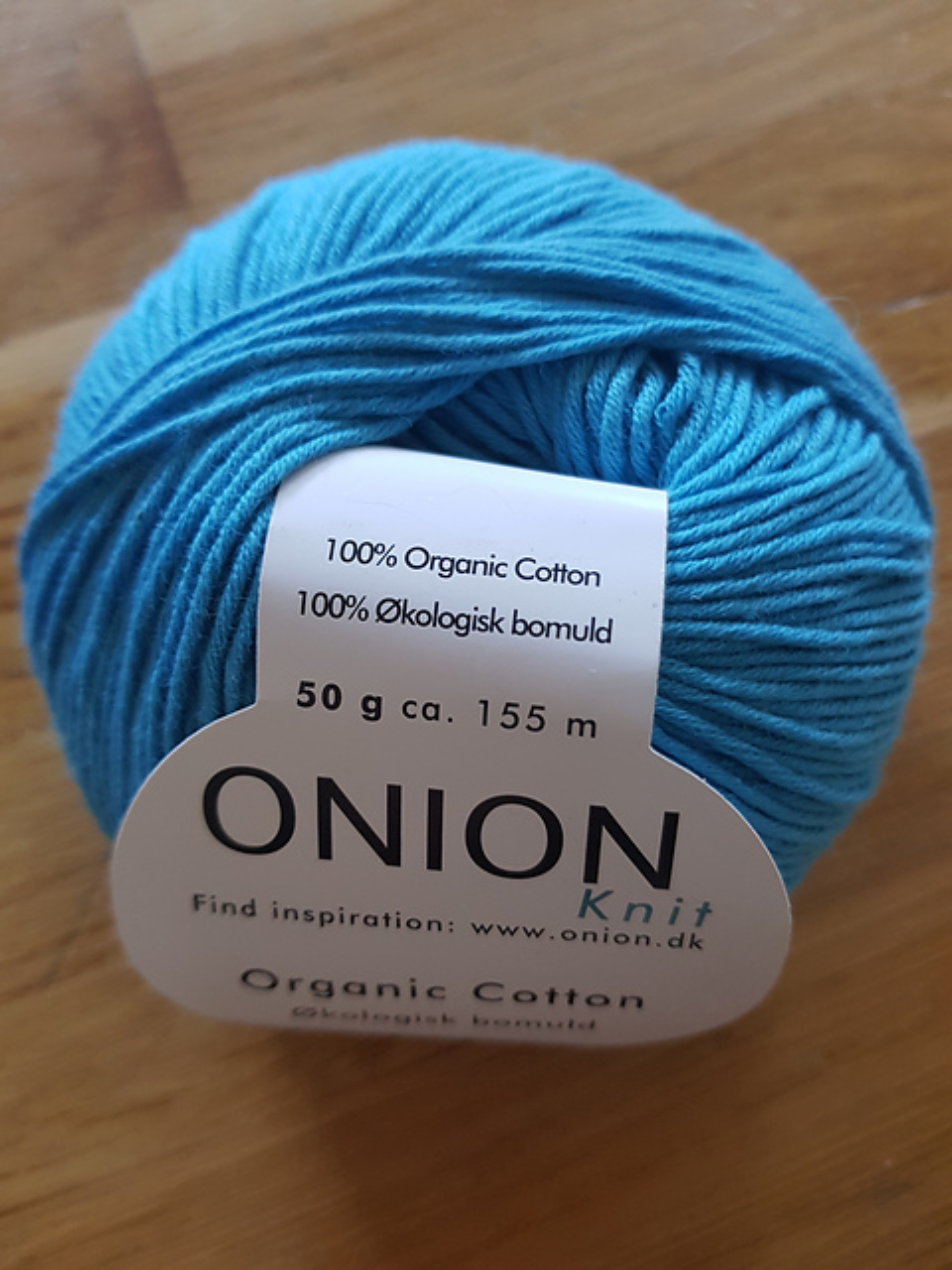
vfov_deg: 67.3
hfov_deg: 53.1
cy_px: 635
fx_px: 953
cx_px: 476
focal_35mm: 26
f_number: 1.7
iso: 200
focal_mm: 4.2
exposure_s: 1/33
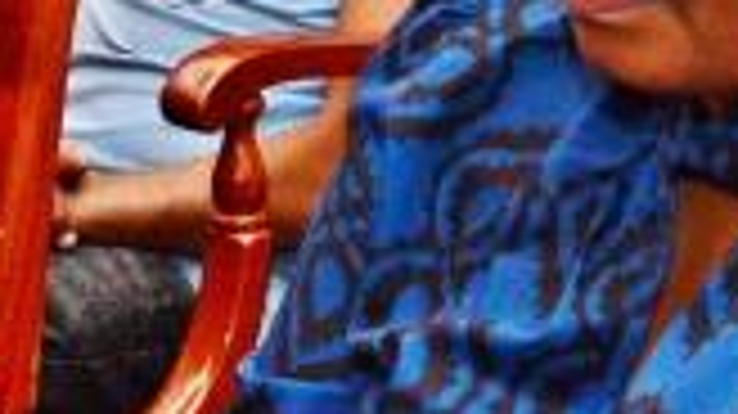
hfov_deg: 11.0
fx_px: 3833
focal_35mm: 196
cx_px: 297
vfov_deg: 6.1
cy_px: -122
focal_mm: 30
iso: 3200
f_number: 7.1
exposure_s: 1/160
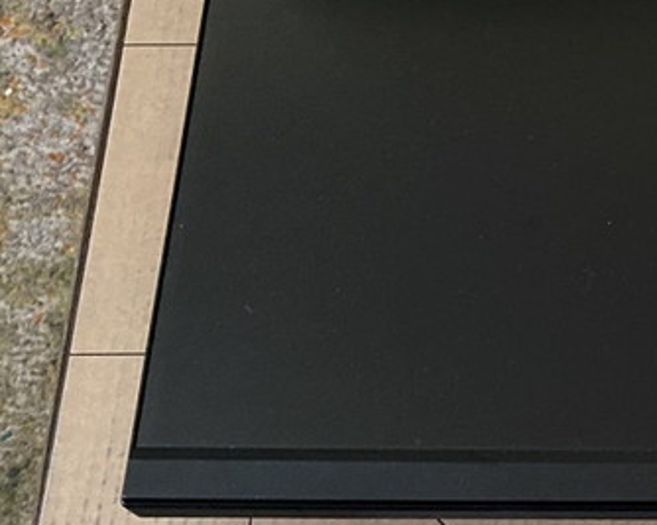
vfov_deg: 18.7
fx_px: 1575
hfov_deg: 21.0
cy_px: 442
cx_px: 894
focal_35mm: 81
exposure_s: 1/30
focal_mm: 4.25
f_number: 1.8
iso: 1000
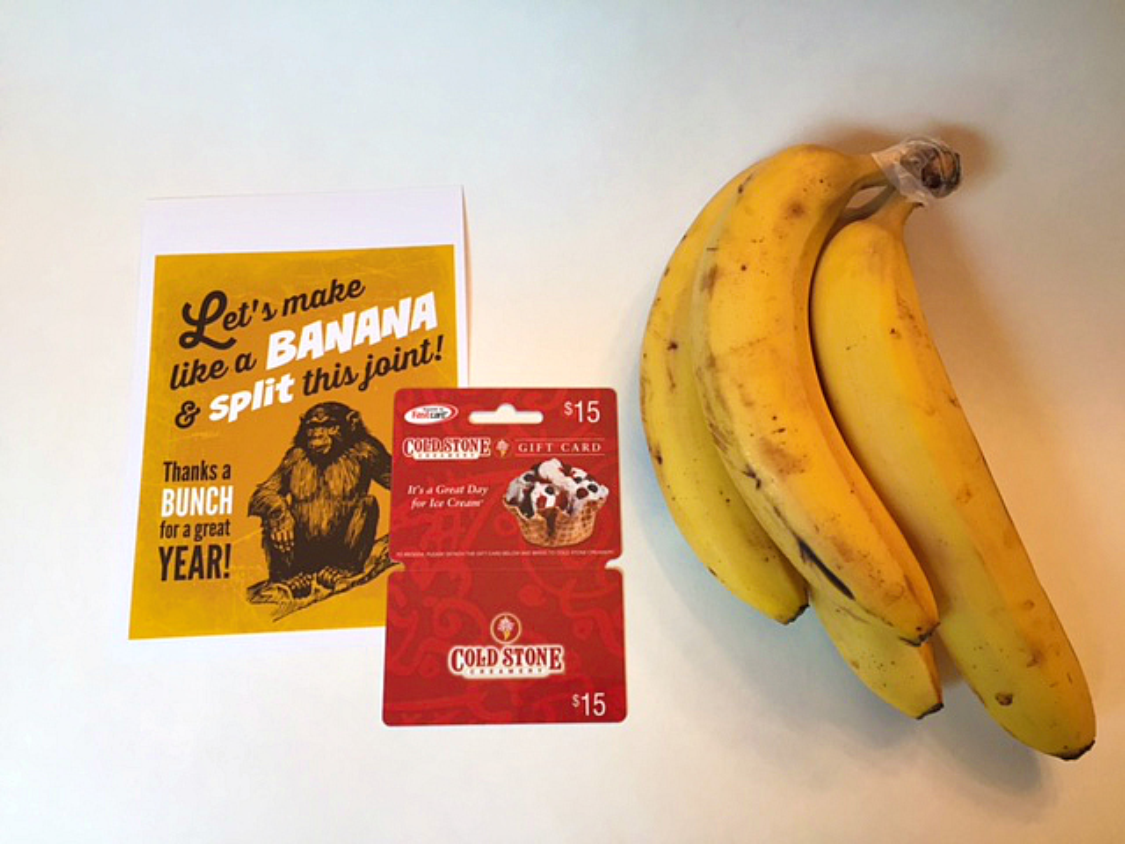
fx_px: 942
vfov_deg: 48.2
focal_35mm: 29
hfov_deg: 61.7
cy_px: 422
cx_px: 562
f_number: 2.2
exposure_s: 1/30
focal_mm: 4.15
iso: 80
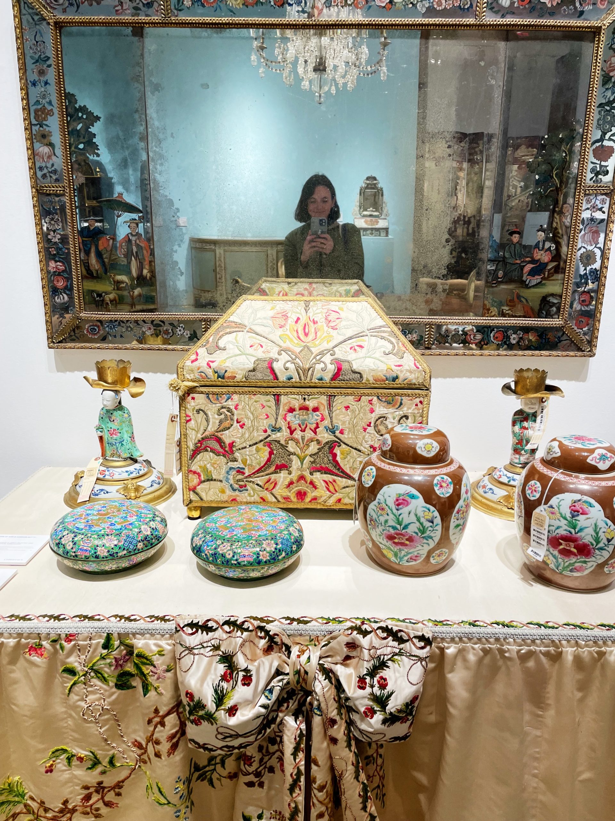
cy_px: 410
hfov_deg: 53.1
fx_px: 616
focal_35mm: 26
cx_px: 308
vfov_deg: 67.3
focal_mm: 4.2
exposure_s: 1/120
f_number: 1.6
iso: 80
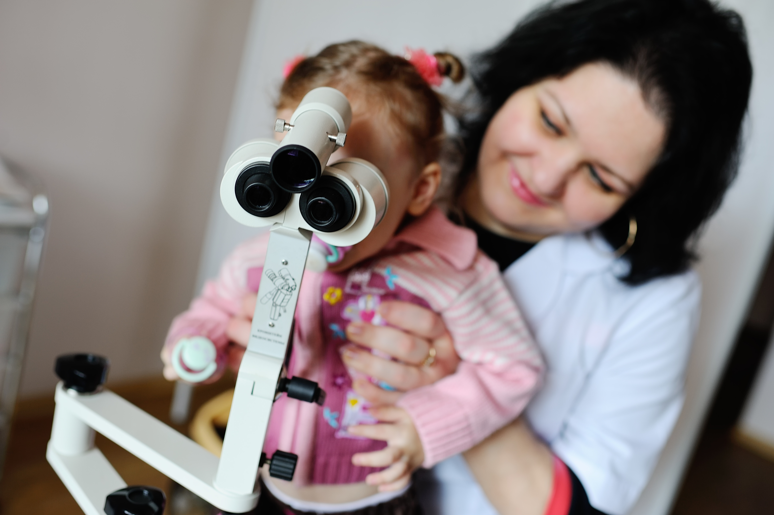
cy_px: 258
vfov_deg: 37.8
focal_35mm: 35
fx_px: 752
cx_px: 387
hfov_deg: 54.5
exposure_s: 1/60
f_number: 2.8
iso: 400
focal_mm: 35
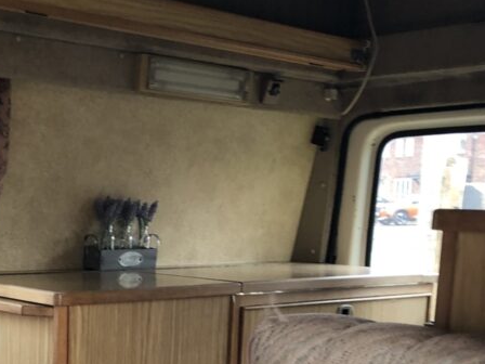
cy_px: 360
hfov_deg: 29.7
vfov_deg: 22.1
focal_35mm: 64
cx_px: 107
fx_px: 897
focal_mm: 3.99
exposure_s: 1/24
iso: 40
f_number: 1.8
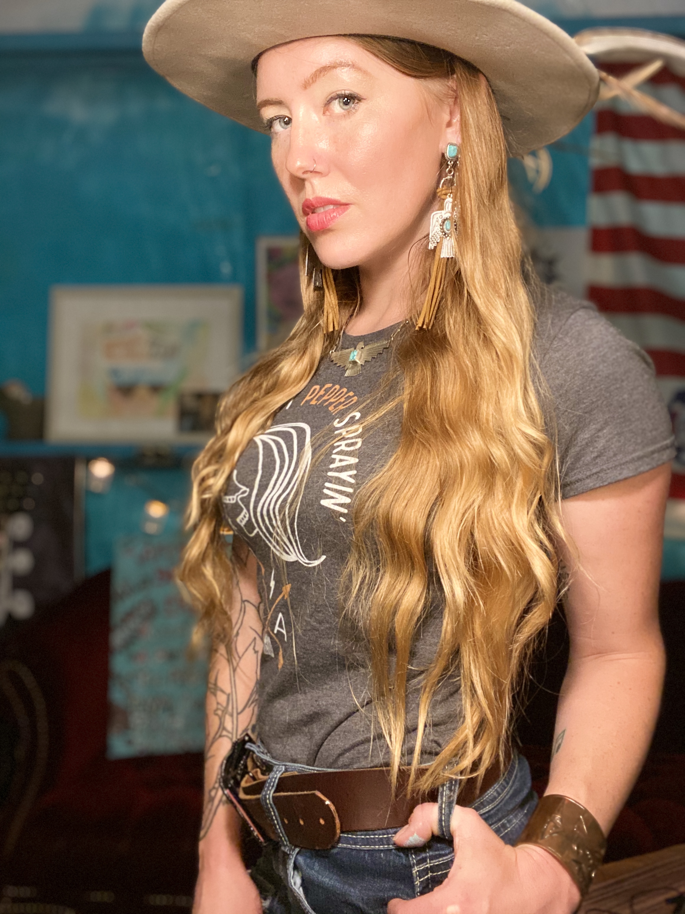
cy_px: 457
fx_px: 792
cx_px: 342
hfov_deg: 46.8
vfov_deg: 60.0
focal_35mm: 30
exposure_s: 1/60
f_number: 2.2
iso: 200
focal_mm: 2.71
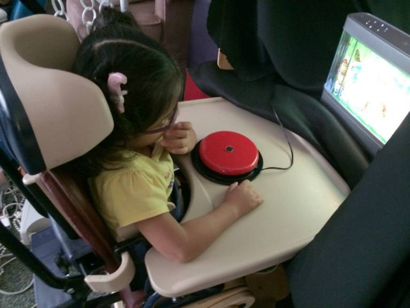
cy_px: 154
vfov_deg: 46.8
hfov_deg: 60.0
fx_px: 355
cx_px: 205
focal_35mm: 30
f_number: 2.2
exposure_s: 1/15
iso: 400
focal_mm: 4.12
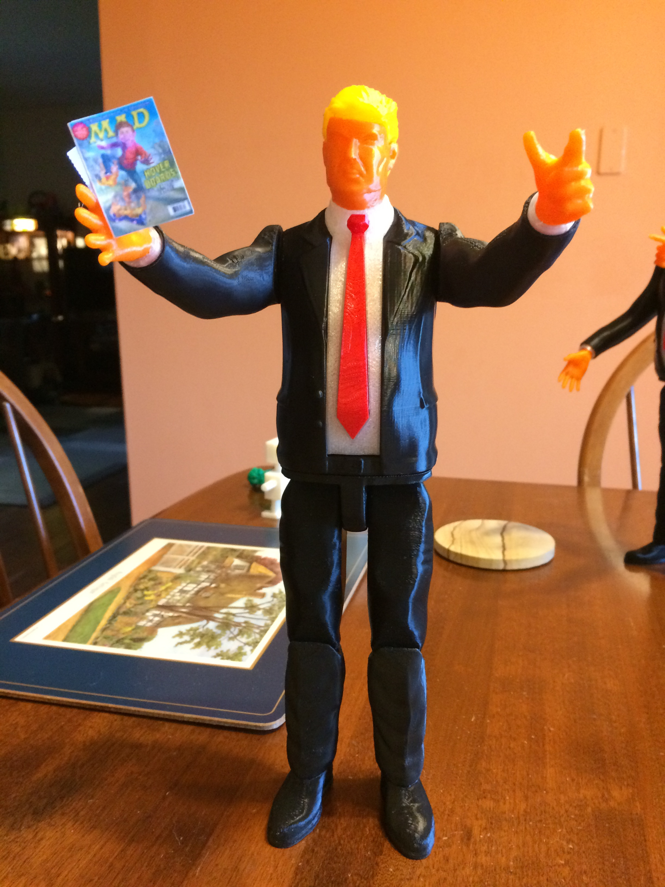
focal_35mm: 29
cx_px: 332
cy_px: 444
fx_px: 743
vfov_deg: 61.7
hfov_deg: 48.2
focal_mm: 4.15
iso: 250
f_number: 2.2
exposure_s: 1/17
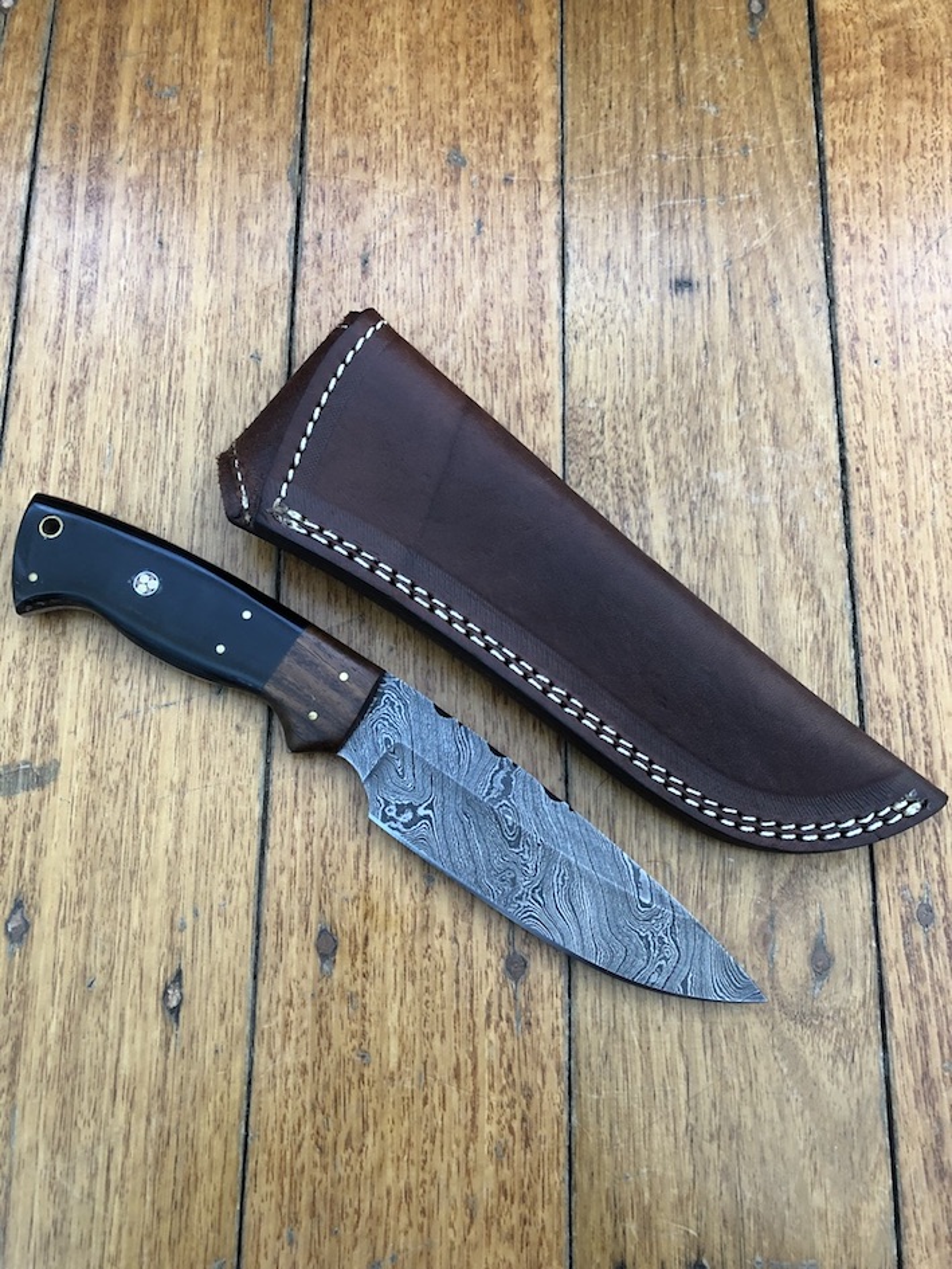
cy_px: 634
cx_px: 476
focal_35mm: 28
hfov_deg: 49.8
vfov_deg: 63.4
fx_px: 1026
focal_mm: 3.99
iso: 64
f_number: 1.8
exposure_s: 1/15
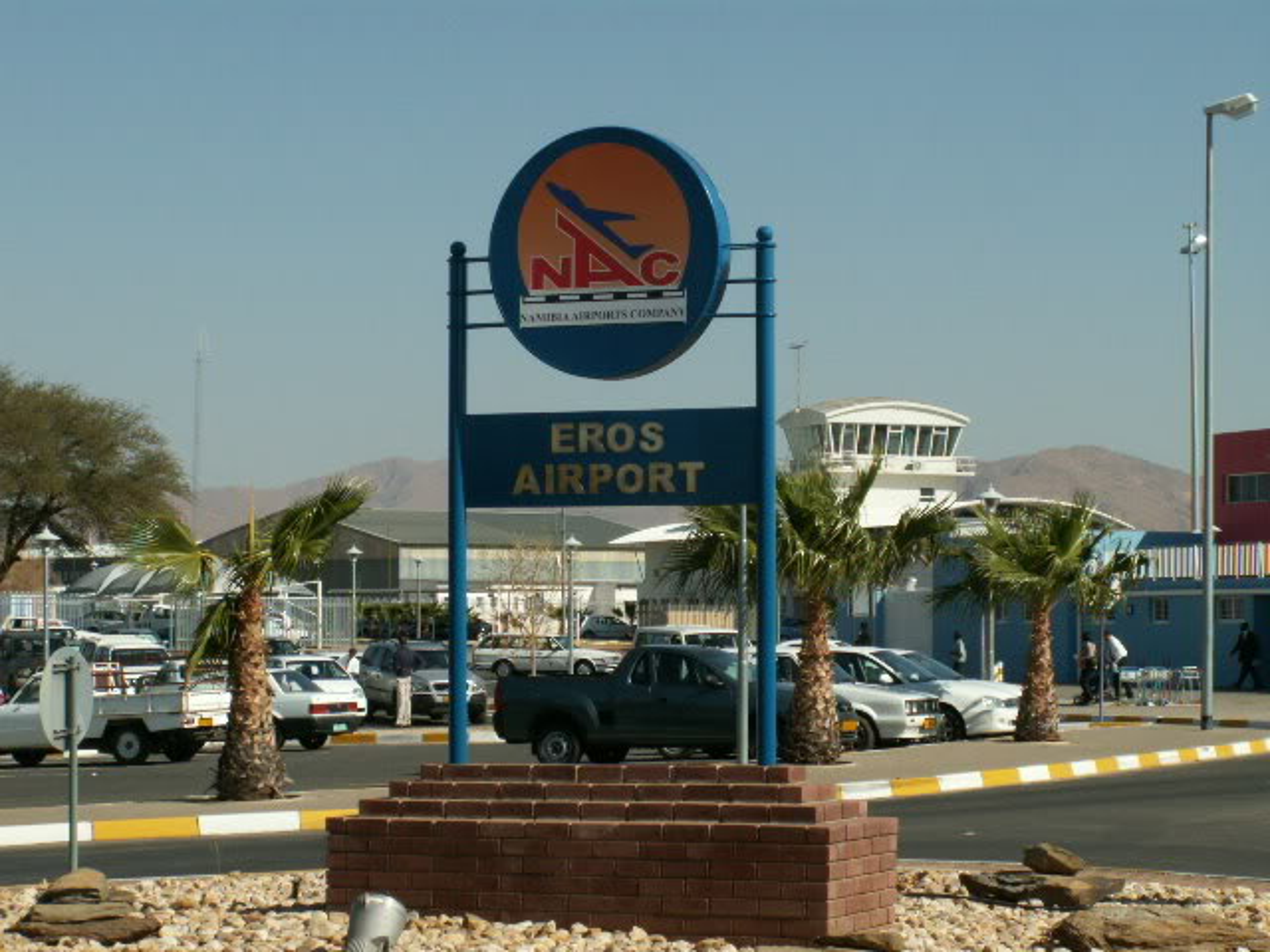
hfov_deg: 22.0
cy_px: 476
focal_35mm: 89
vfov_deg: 16.6
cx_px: 635
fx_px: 3265
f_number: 8
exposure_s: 1/250
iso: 50
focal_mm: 14.94
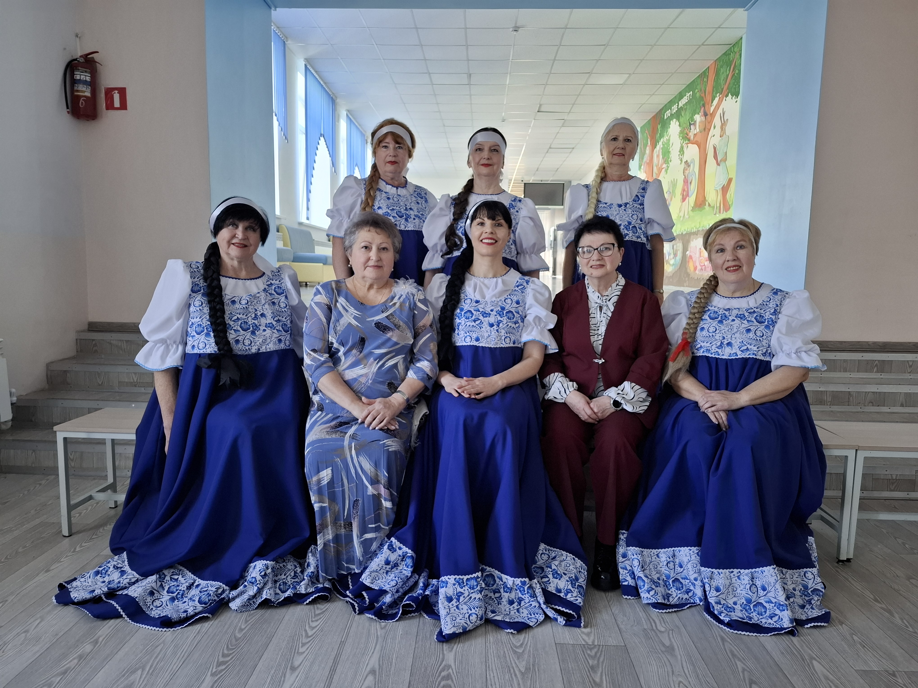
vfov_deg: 58.9
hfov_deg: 73.9
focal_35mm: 23
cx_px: 459
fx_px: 610
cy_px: 344
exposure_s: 1/50
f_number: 1.8
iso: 200
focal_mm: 5.54
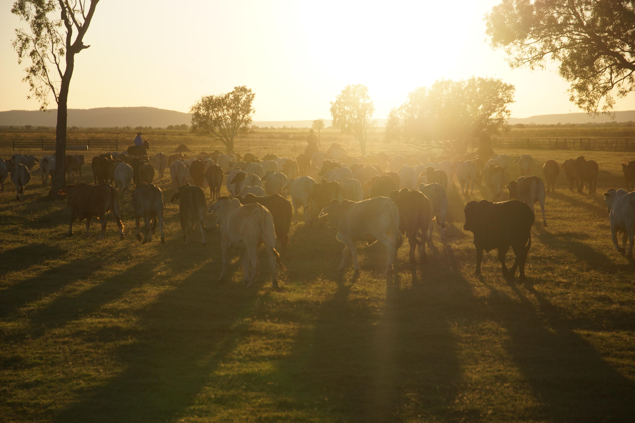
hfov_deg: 19.5
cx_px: 318
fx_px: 1852
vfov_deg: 13.0
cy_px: 212
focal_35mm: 105
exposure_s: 1/4000
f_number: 4
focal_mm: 70
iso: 400
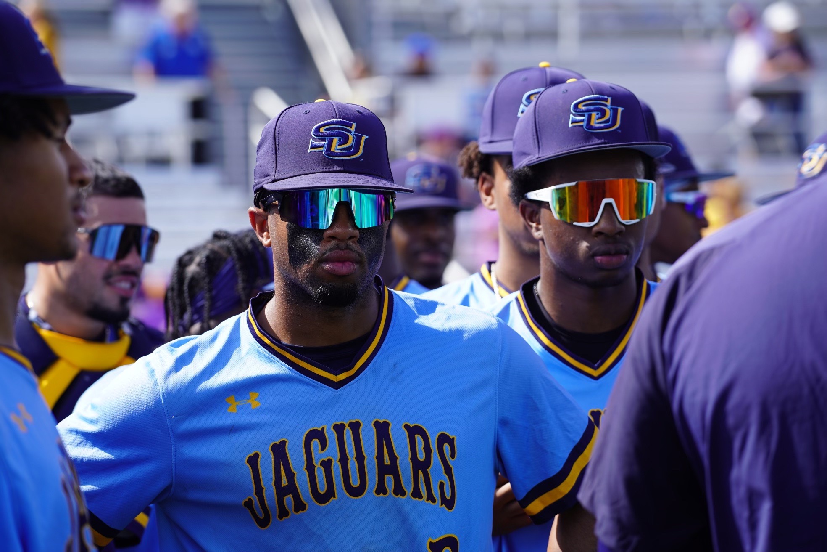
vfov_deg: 8.0
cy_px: 276
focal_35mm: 171
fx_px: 3928
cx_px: 414
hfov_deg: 12.0
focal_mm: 171
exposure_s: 1/320
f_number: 5
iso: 100
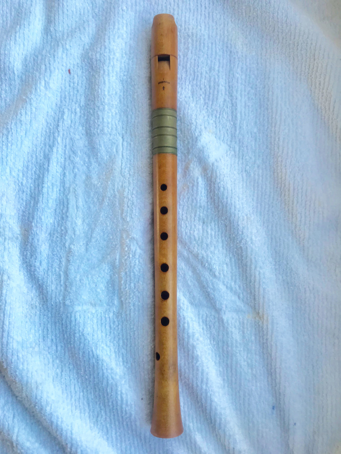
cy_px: 227
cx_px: 170
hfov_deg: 49.8
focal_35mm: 28
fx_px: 368
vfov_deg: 63.4
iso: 32
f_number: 1.8
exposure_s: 1/100
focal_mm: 4
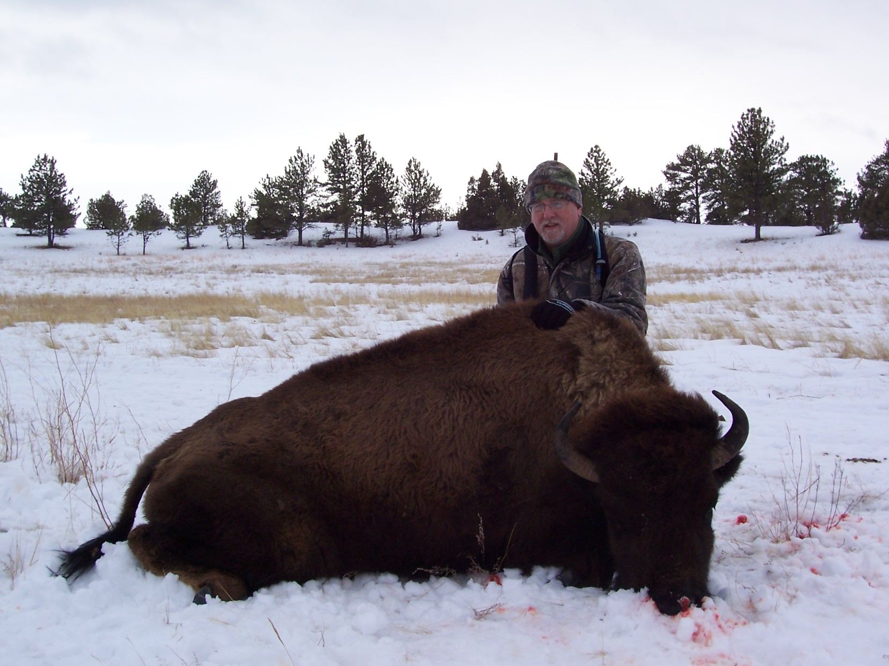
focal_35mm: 42
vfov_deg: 34.3
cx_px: 444
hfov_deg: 44.8
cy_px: 333
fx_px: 1079
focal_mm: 7
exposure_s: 1/180
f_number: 5.6
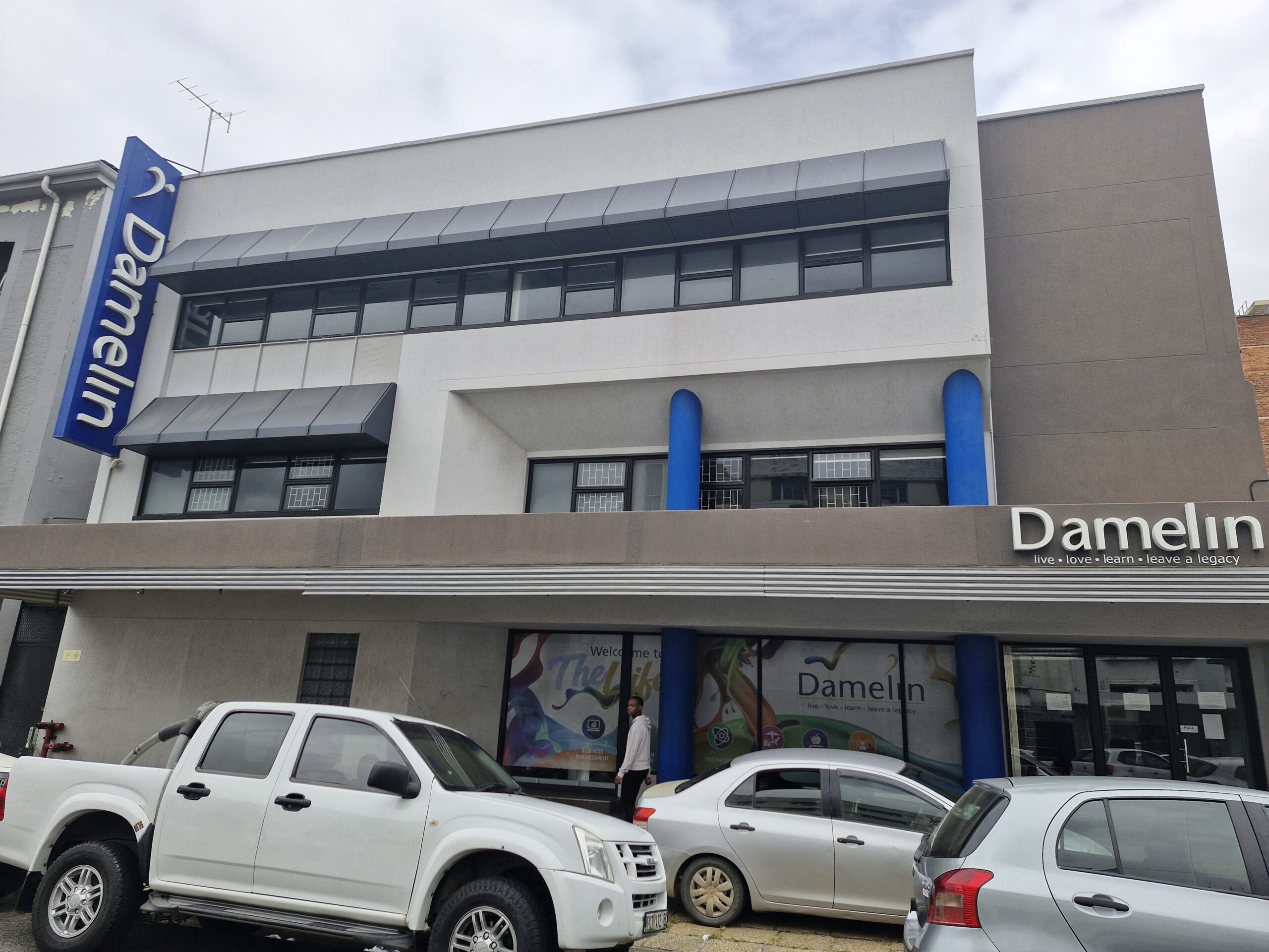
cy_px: 476
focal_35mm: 23
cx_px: 634
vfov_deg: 58.9
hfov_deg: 73.9
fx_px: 843
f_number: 1.8
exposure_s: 1/1044
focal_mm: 5.54
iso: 50
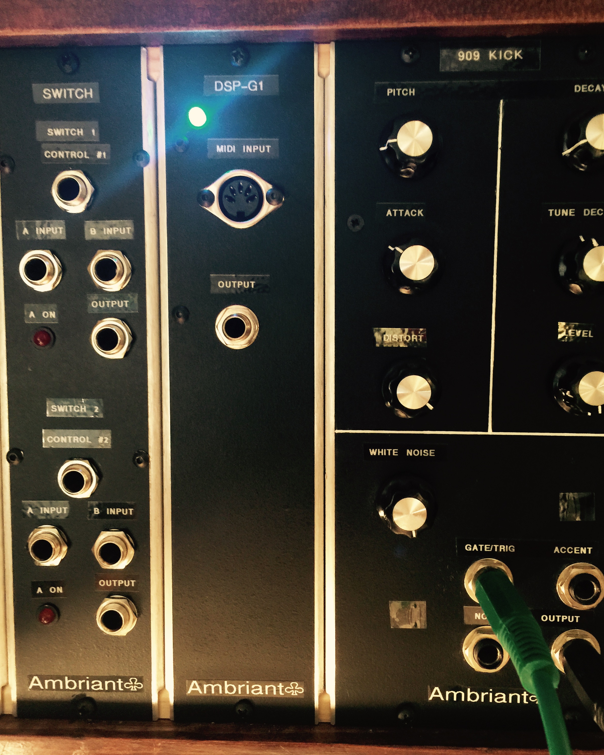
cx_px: 306
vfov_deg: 57.1
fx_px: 693
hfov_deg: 47.1
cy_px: 357
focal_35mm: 31
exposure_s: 1/4
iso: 64
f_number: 2.2
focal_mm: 4.15
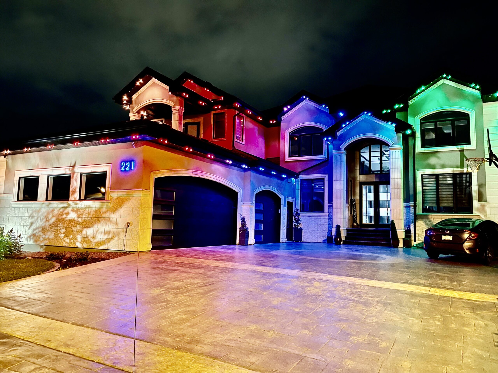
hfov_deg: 67.3
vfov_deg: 53.1
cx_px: 249
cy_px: 186
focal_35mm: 26
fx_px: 374
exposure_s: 1/9
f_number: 1.6
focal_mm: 5.1
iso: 1000
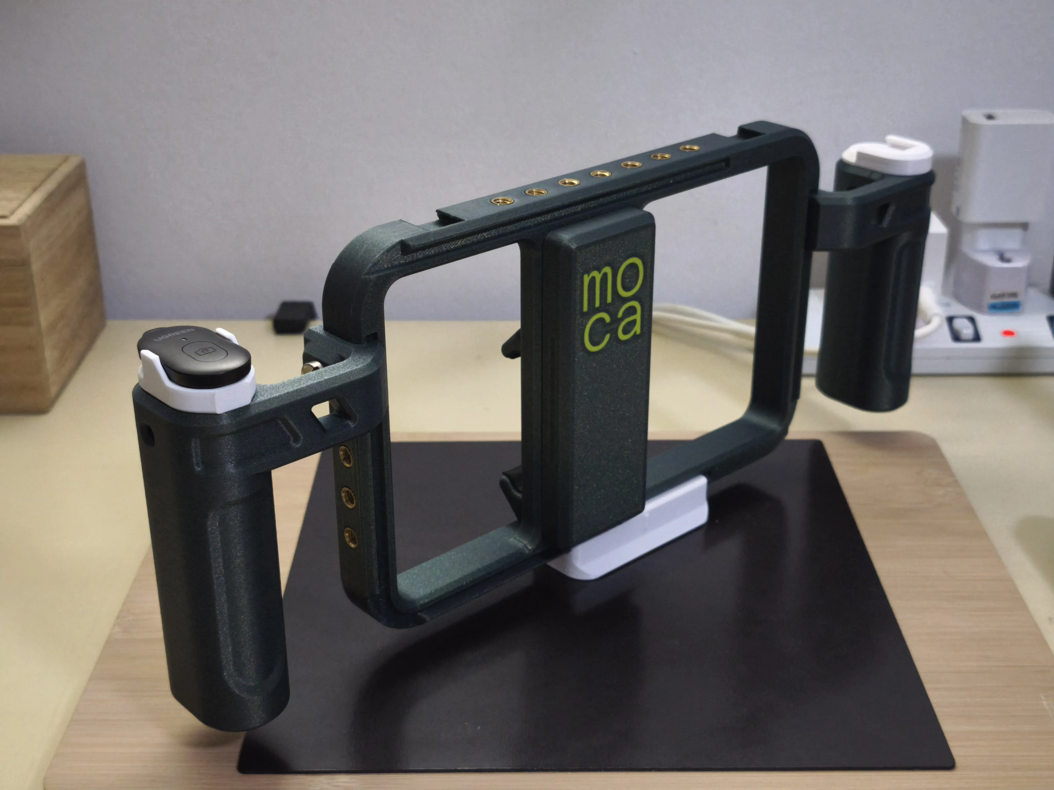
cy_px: 395
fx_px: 1401
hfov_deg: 41.2
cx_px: 527
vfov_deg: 31.5
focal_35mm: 46
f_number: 1.6
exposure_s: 1/50
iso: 640
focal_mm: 6.57
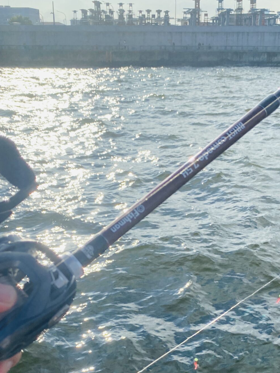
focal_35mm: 40
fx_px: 431
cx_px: 159
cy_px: 283
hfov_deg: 35.9
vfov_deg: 45.1
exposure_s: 1/4444
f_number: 1.8
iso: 32
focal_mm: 4.25
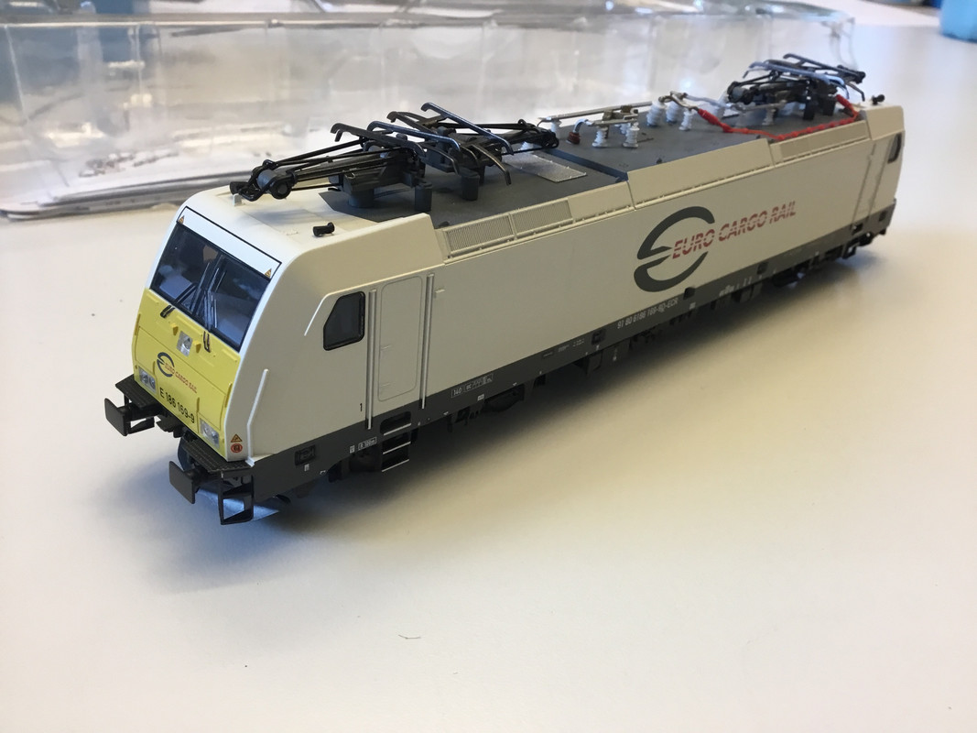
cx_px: 488
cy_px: 366
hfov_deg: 58.4
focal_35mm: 31
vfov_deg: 45.4
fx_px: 875
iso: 80
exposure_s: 1/33
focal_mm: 3.3
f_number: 2.4
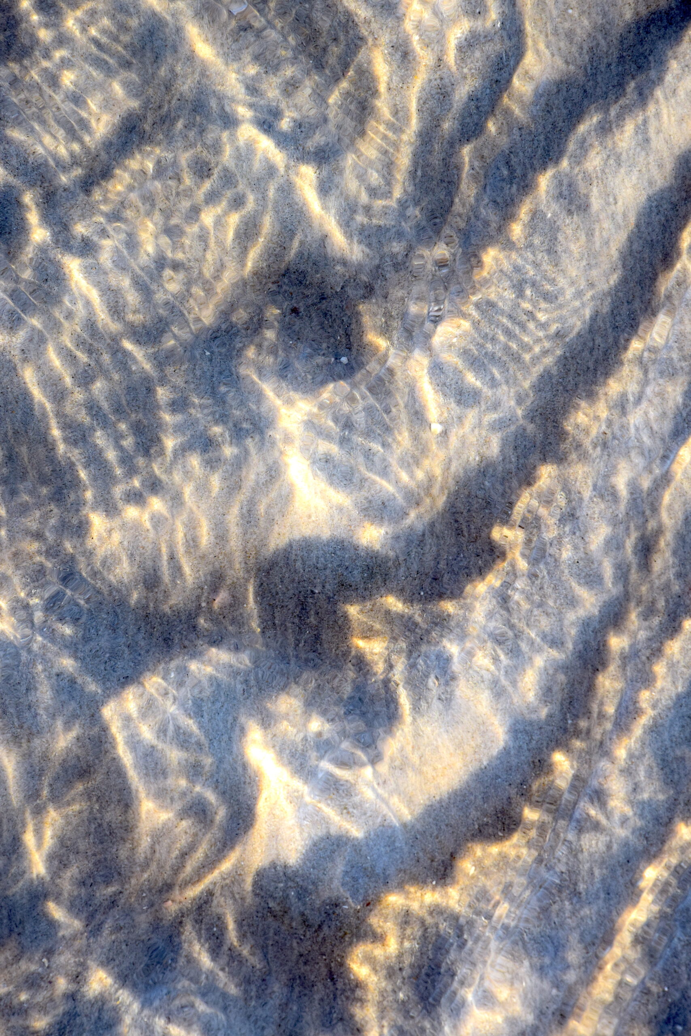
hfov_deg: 8.7
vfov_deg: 13.0
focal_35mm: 158
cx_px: 346
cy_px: 518
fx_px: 4534
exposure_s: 1/160
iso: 400
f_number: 9
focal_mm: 105
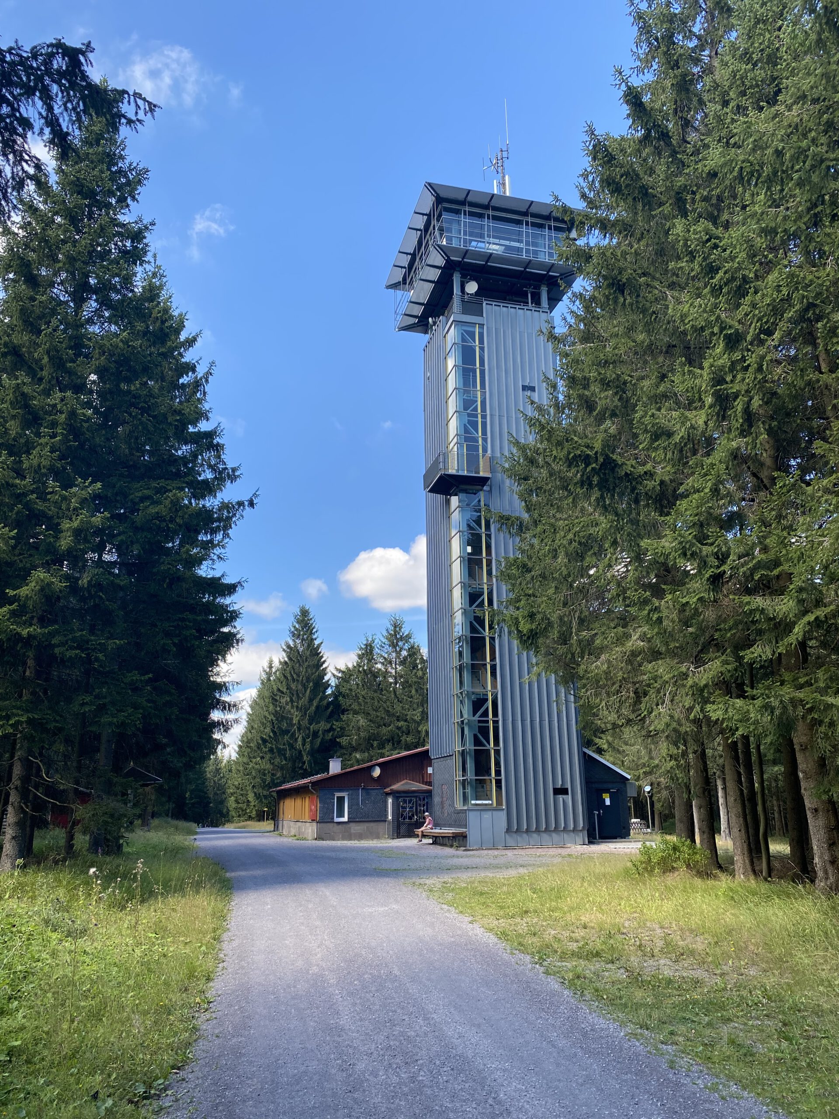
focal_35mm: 26
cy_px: 560
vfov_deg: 67.3
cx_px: 420
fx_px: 840
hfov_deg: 53.1
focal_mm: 4.25
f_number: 1.8
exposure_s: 1/719
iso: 32
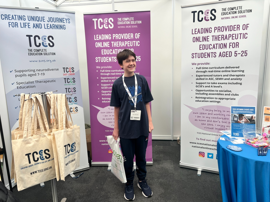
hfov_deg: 67.3
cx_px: 135
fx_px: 203
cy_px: 101
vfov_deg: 53.1
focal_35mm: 26
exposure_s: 1/100
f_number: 1.5
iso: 50
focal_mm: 5.7
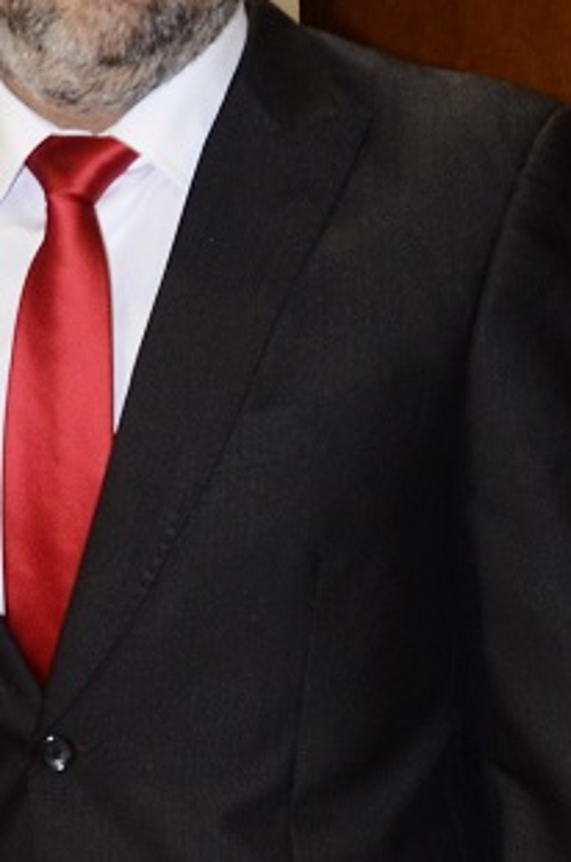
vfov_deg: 14.8
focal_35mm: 133
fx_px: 3178
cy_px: 1089
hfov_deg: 10.1
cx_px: -57
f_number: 4.5
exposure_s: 1/60
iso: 800
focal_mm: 18
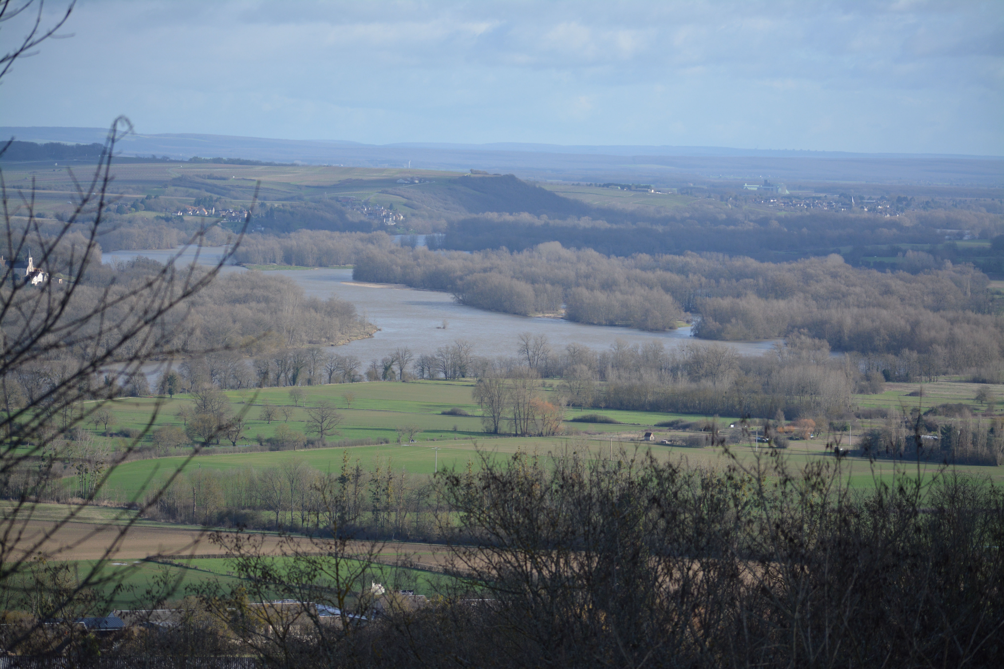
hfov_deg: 13.0
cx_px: 502
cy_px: 334
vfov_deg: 8.7
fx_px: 4392
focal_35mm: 158
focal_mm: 105
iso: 400
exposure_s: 1/2000
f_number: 4.8
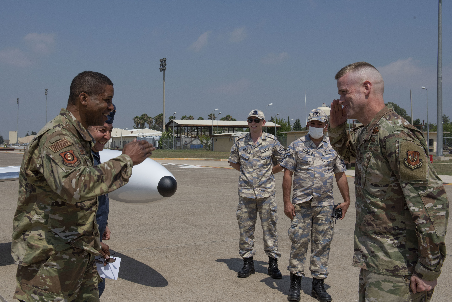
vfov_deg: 35.1
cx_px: 226
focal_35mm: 38
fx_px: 477
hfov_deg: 50.7
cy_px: 151
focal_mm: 38
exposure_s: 1/500
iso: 200
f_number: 14
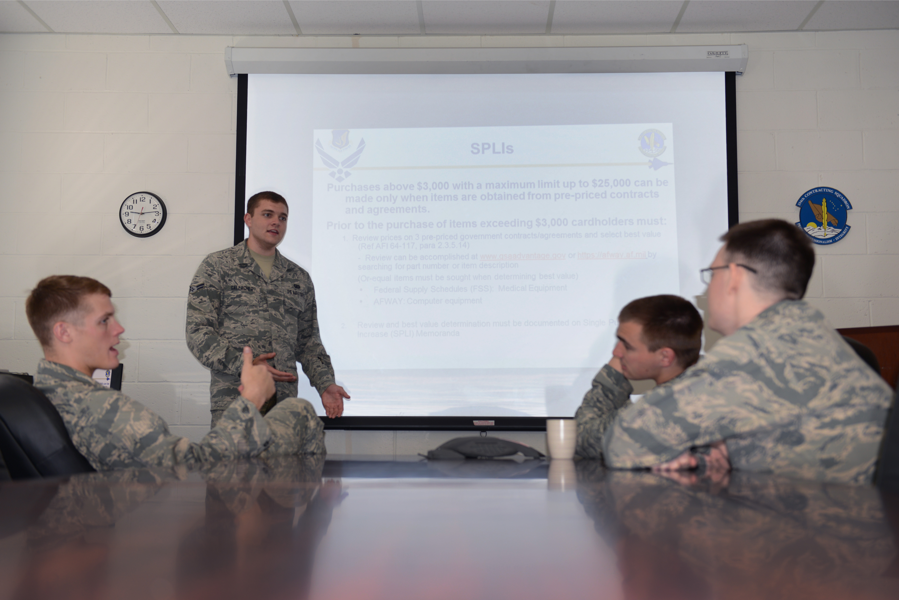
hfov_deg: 48.4
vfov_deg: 33.4
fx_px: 999
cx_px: 450
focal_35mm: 40
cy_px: 300
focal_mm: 40
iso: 320
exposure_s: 1/80
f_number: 3.5
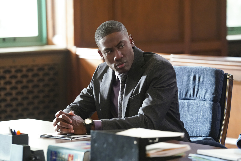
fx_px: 1339
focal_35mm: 200
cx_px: 120
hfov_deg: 10.3
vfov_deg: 6.9
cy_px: 80
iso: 6400
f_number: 4.5
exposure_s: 1/125
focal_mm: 200
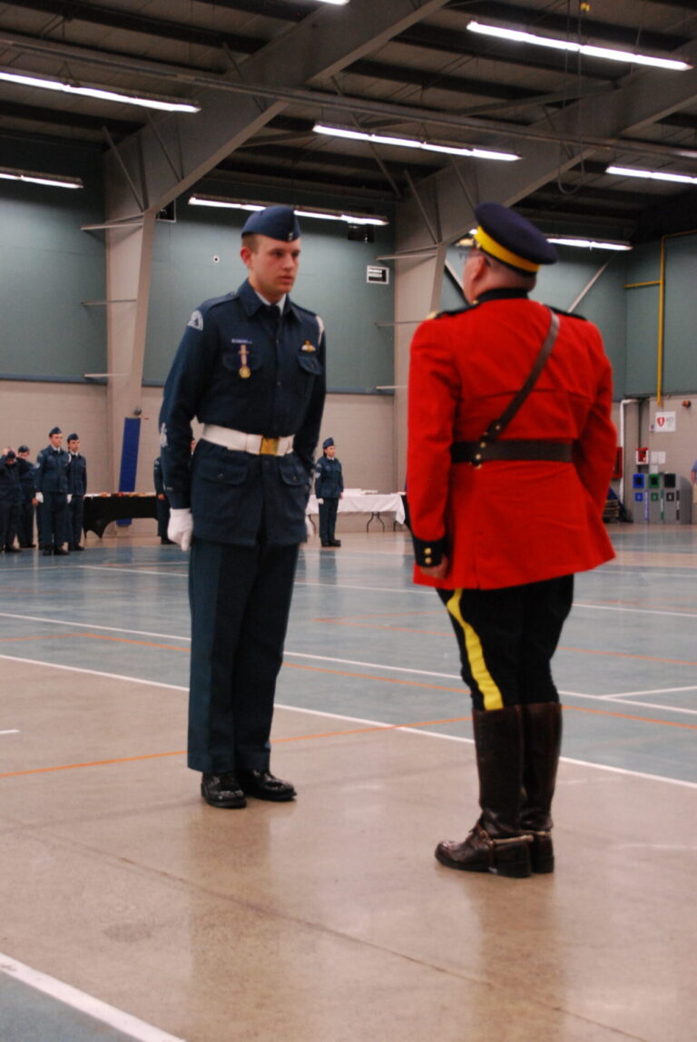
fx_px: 1651
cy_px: 521
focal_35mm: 57
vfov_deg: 35.0
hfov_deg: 23.8
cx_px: 348
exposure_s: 1/30
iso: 1100
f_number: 4.5
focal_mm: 38
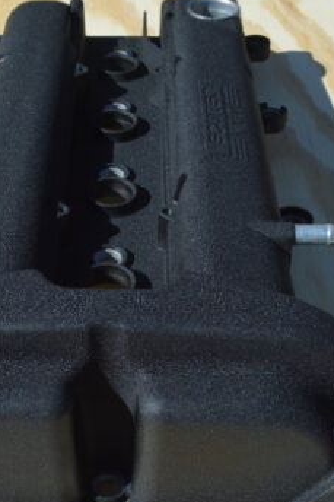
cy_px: 304
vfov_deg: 33.3
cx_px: 108
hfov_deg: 22.5
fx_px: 836
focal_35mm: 60
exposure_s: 1/200
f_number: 7.1
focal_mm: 22
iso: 100
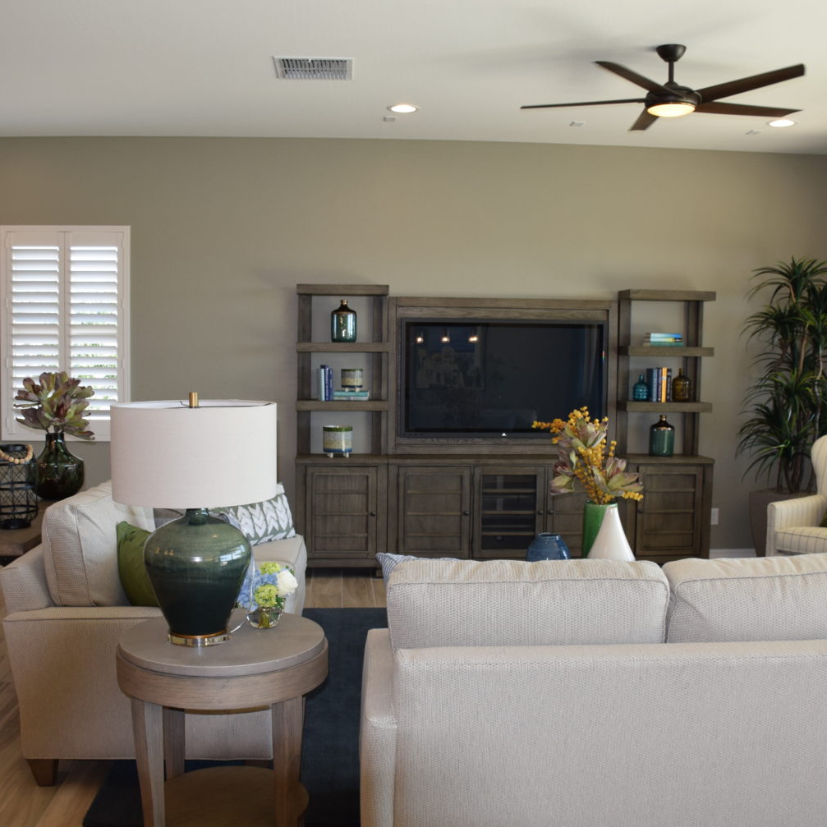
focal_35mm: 35
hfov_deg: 47.2
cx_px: 407
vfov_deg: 47.2
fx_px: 946
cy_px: 411
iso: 500
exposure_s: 1/125
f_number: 5.6
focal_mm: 18
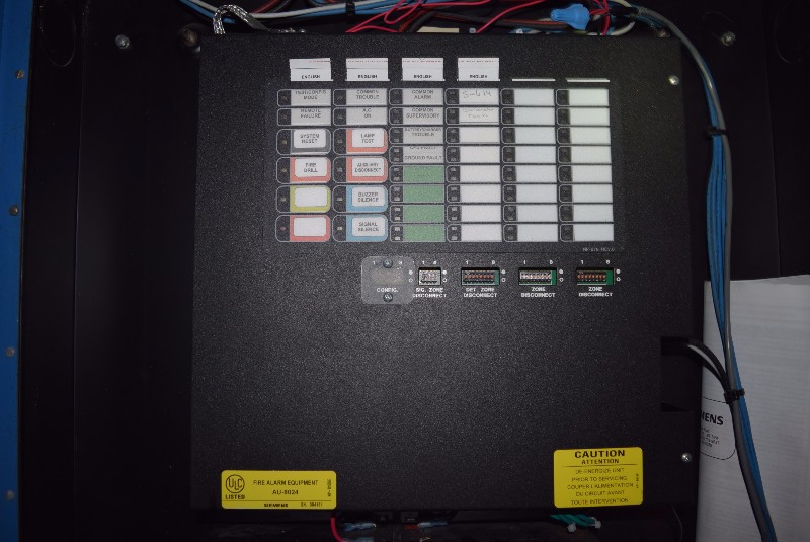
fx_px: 608
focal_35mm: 27
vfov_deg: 48.0
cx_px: 405
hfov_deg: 67.3
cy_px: 271
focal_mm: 18
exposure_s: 1/30
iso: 250
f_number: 3.5
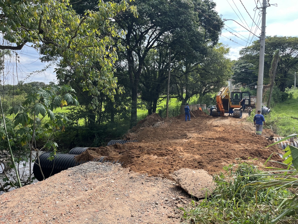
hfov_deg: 67.3
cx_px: 149
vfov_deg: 53.1
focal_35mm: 26
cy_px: 112
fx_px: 224
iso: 50
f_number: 1.6
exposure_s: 1/1129
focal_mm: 5.1
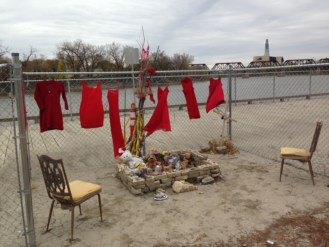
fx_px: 314
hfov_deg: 55.4
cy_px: 124
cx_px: 164
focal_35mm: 33
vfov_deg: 42.9
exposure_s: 1/903
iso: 50
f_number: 2.4
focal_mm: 4.12
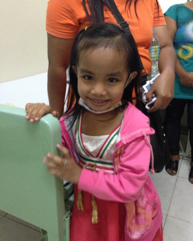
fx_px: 250
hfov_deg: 42.2
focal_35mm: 35
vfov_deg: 51.5
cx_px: 98
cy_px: 111
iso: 500
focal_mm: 4.13
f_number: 2.4
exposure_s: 1/15
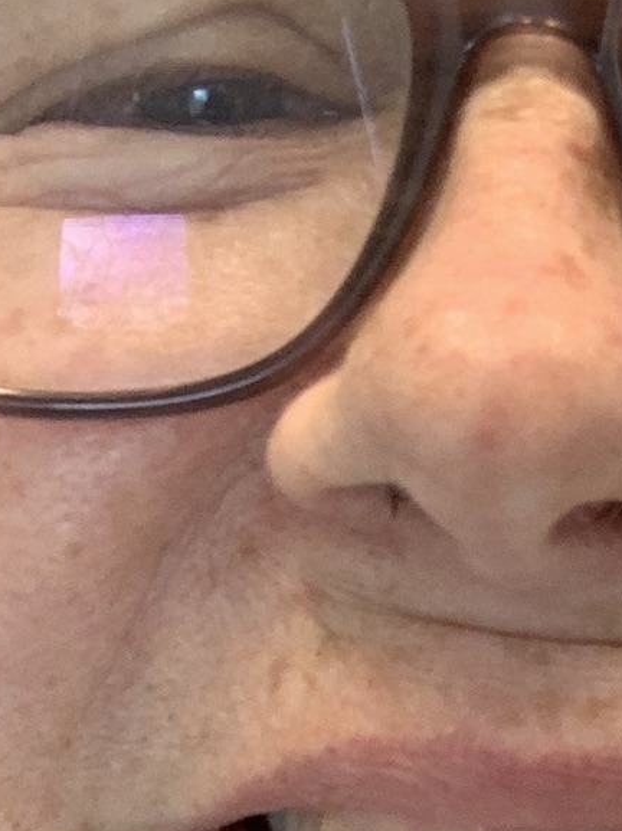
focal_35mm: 111
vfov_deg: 17.1
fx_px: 2662
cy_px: 949
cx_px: 765
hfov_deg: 13.0
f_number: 2.2
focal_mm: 2.87
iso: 100
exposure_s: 1/60
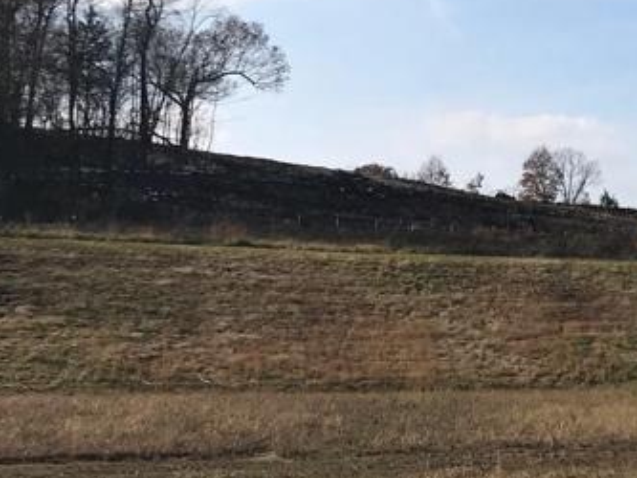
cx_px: 691
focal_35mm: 86
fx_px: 1583
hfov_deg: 21.6
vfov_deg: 16.7
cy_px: -29
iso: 20
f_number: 1.8
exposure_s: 1/3690
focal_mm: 3.99
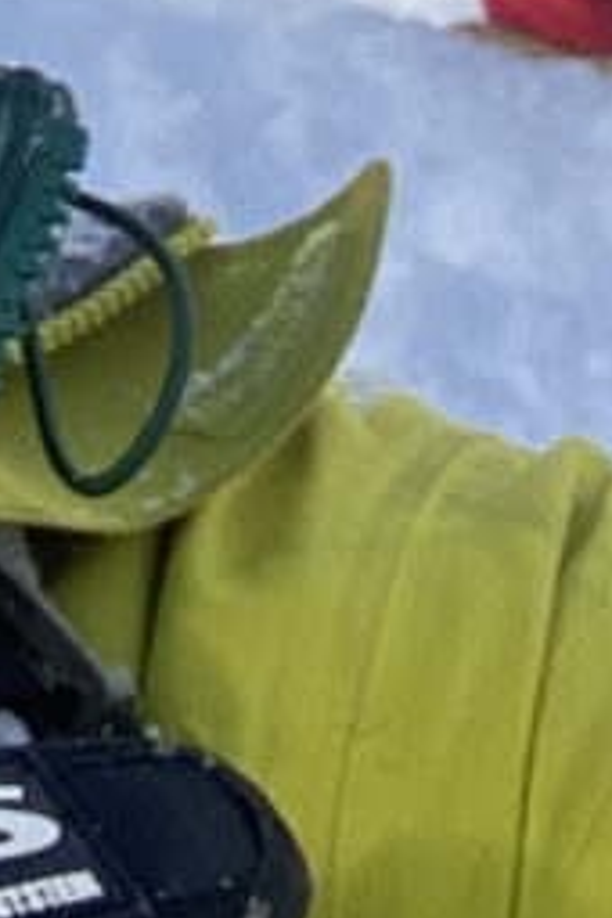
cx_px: -1224
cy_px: -1177
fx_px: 4794
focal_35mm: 188
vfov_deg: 9.8
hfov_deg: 6.6
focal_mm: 2.71
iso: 25
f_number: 2.2
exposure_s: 1/254
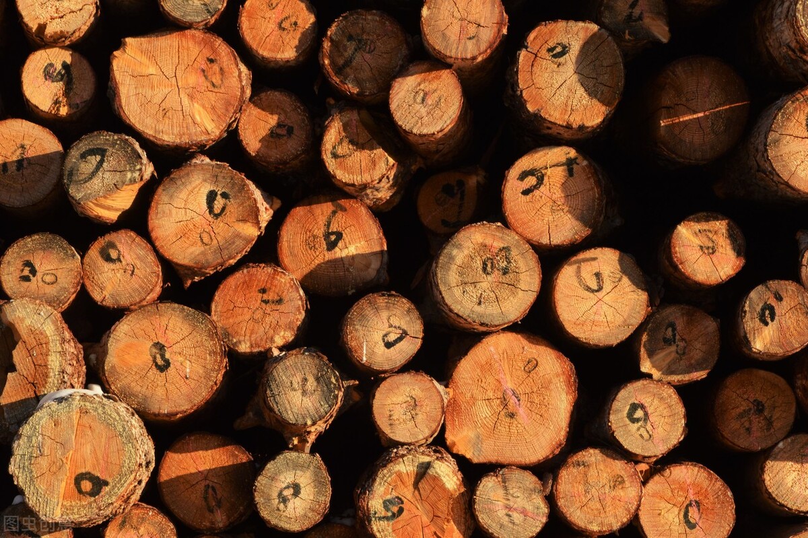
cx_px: 404
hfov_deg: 14.9
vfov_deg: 9.9
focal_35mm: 138
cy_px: 269
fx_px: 3096
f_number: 14
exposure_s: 1/80
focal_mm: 92
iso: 200
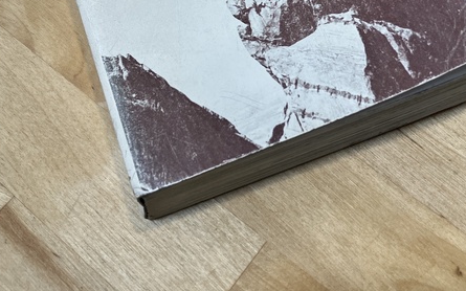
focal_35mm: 50
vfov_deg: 25.1
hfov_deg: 40.3
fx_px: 635
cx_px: 246
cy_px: 31
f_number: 1.8
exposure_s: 1/120
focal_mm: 3.99
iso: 40
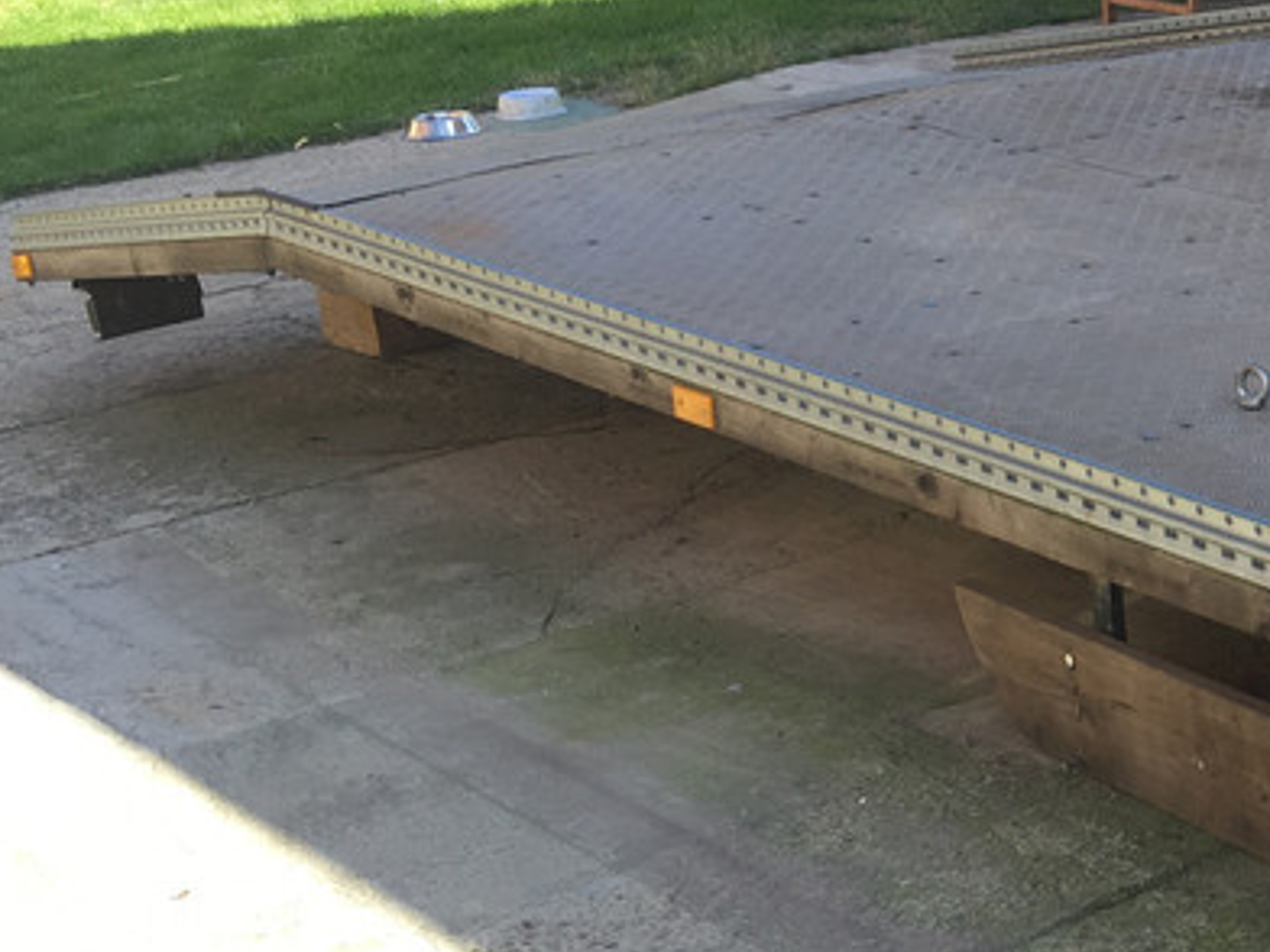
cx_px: 1544
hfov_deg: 22.6
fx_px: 2898
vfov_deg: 18.6
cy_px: 334
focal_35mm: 79
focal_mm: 4.15
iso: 25
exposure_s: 1/319
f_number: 2.2
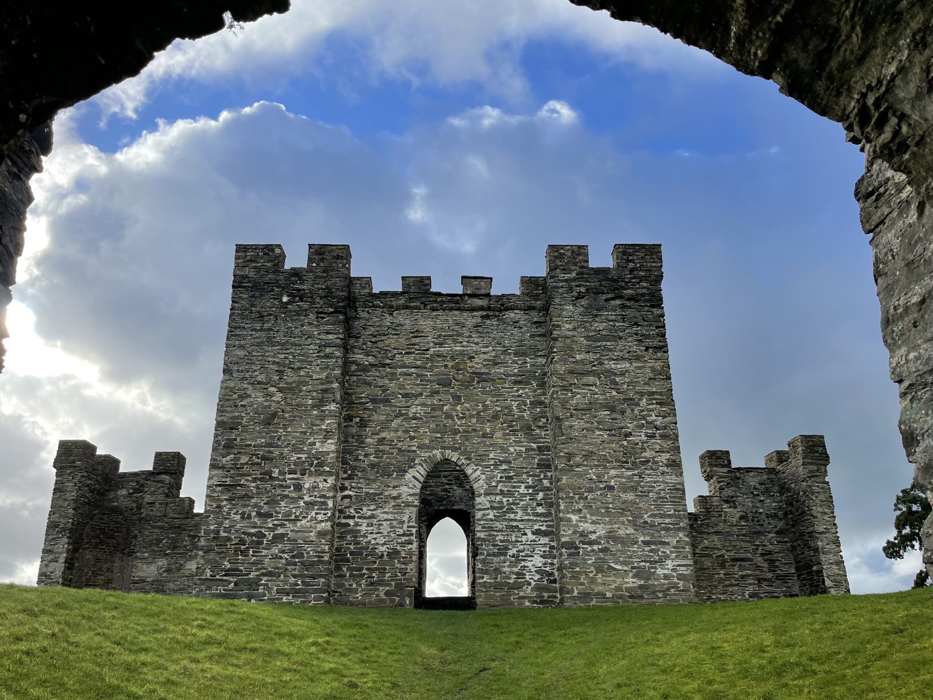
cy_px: 350
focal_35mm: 26
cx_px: 466
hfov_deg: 67.3
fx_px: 701
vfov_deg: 53.1
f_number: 1.6
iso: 32
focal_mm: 5.1
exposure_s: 1/3086
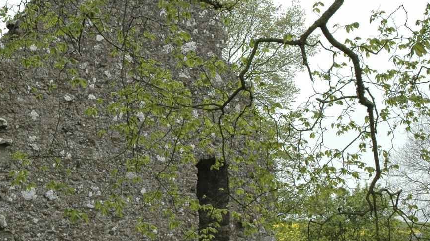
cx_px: 54
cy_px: 131
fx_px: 969
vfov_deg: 14.2
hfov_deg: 24.4
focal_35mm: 85
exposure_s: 1/200
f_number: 7.1
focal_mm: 29
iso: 200
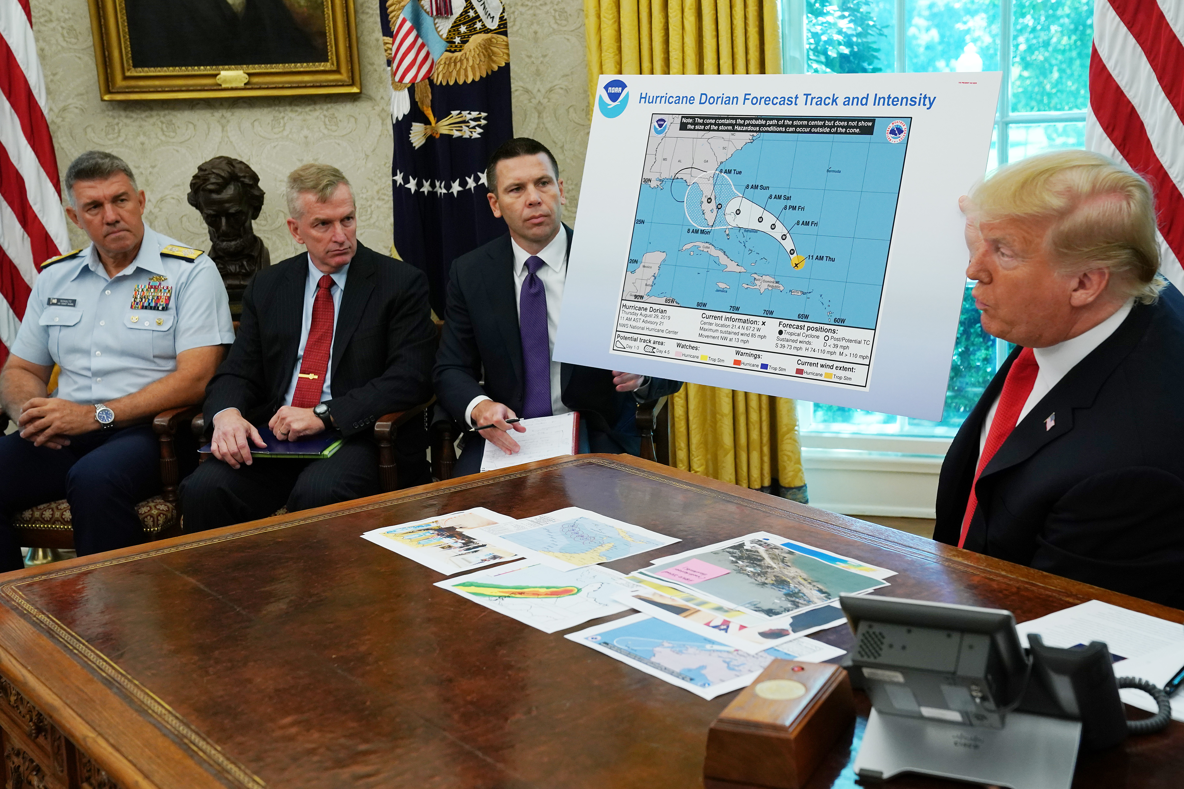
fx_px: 1513
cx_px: 592
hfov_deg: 42.7
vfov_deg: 29.2
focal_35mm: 46
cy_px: 394
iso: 2500
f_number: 5.6
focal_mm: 46
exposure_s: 1/200
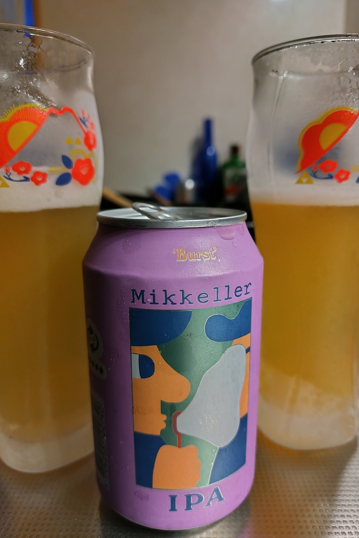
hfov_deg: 53.1
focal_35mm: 24
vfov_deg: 73.8
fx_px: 359
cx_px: 179
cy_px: 269
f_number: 1.9
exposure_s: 1/120
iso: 1938
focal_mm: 5.5
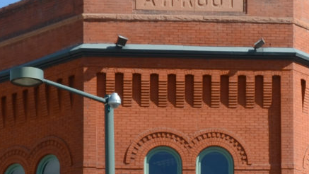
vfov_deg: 6.6
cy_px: 312
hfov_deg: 11.9
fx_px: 1470
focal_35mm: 179
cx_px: 279
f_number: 11
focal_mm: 25
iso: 100
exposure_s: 1/125
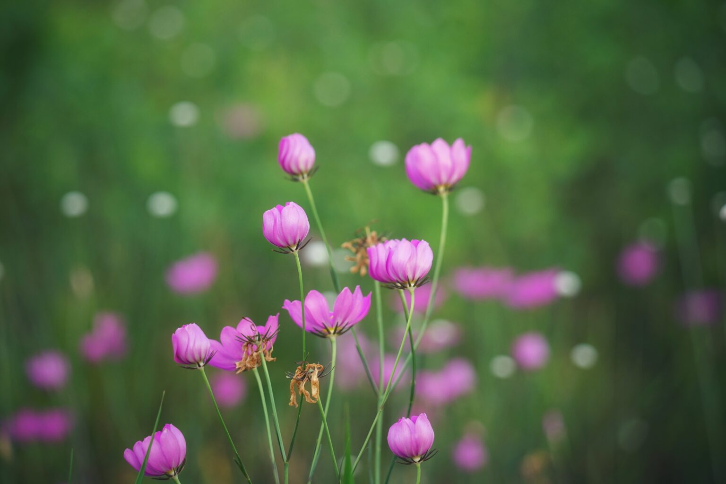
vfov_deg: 6.1
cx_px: 363
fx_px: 4547
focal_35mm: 226
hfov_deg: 9.1
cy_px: 242
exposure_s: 1/160
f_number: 5.6
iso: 400
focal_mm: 225.5
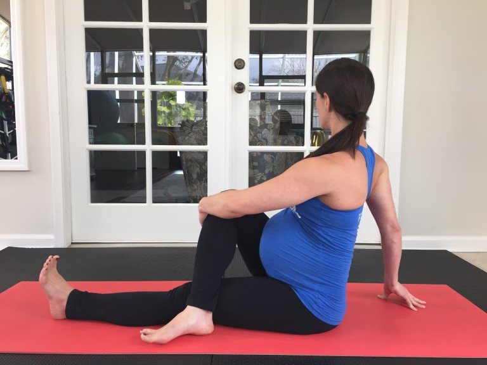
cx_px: 244
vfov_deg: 48.2
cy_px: 182
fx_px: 408
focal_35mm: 29
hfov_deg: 61.7
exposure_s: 1/40
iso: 32
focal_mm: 4.15
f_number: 2.2
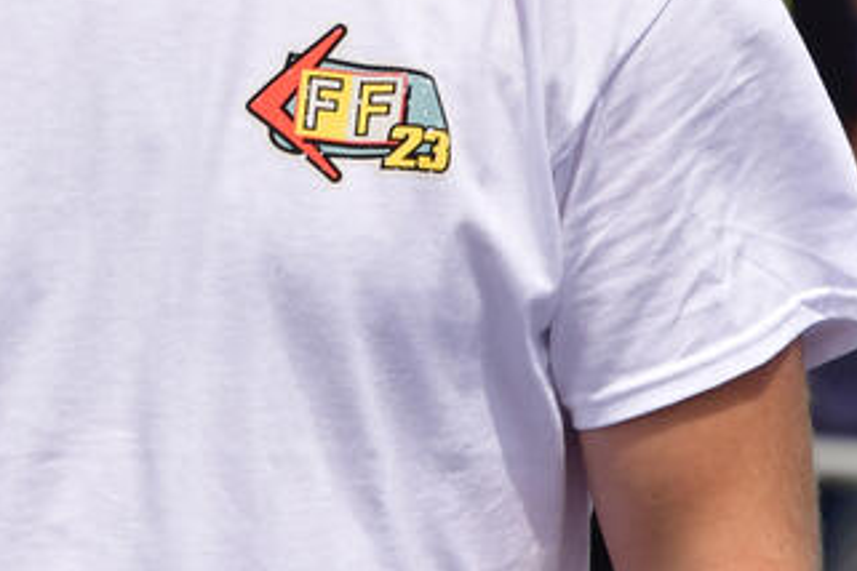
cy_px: -145
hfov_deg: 1.9
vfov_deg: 1.2
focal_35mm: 1104
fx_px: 26279
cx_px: 224
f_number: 6.3
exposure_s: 1/1000
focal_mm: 185
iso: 400
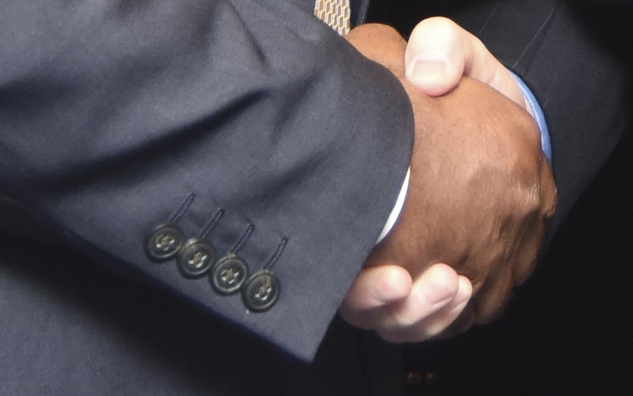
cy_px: -851
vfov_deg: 3.6
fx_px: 6091
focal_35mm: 353
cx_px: 632
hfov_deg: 5.9
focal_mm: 48
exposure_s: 1/200
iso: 1000
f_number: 7.1
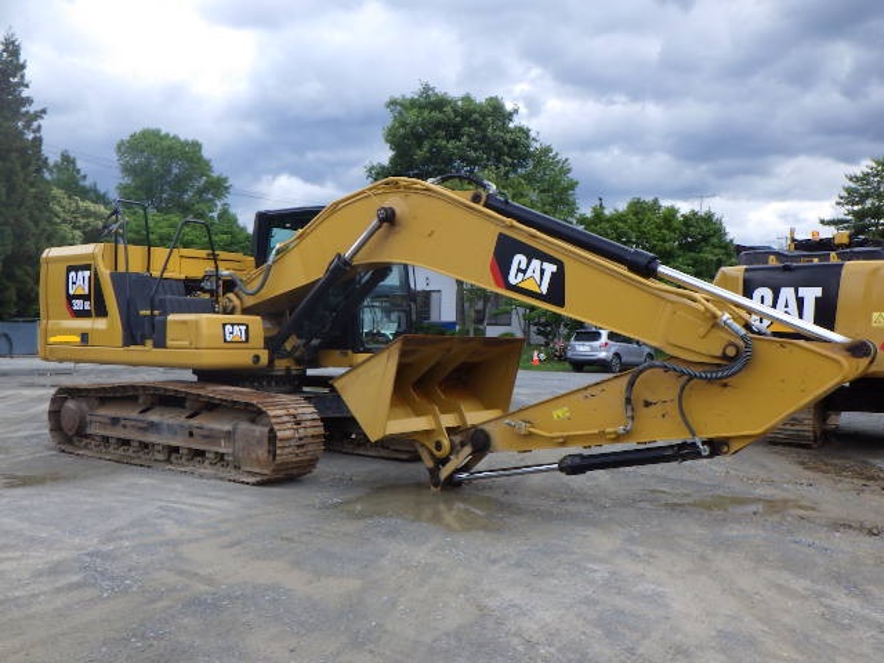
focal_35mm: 34
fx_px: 868
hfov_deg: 54.0
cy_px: 332
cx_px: 442
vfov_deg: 41.8
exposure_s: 1/400
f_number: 4.6
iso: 125
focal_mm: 6.1
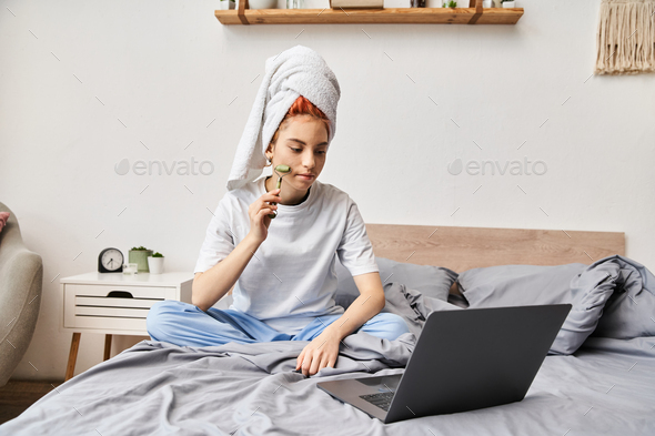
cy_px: 218
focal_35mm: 33
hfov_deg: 57.2
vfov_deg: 39.9
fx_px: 600
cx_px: 328
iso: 500
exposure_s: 1/160
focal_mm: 33
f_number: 4
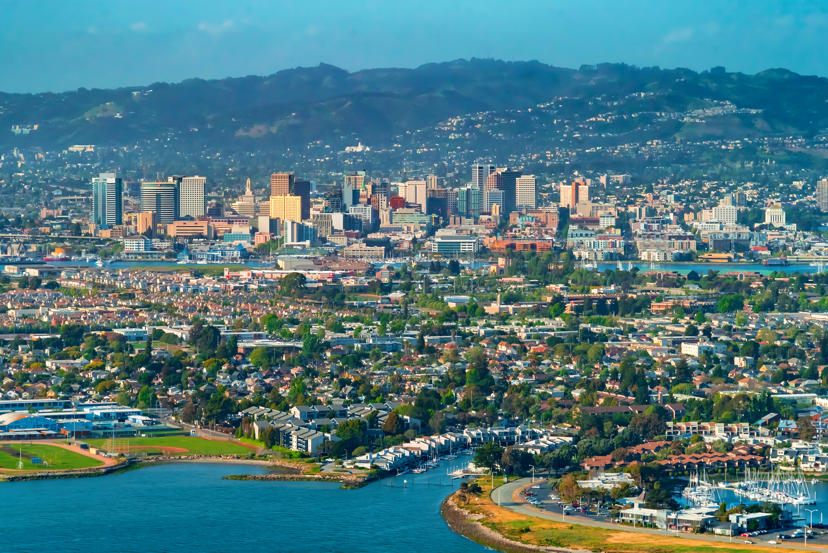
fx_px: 2854
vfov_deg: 11.1
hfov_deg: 16.5
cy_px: 276
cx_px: 414
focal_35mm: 124
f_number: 9
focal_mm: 124
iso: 800
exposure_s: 1/1250
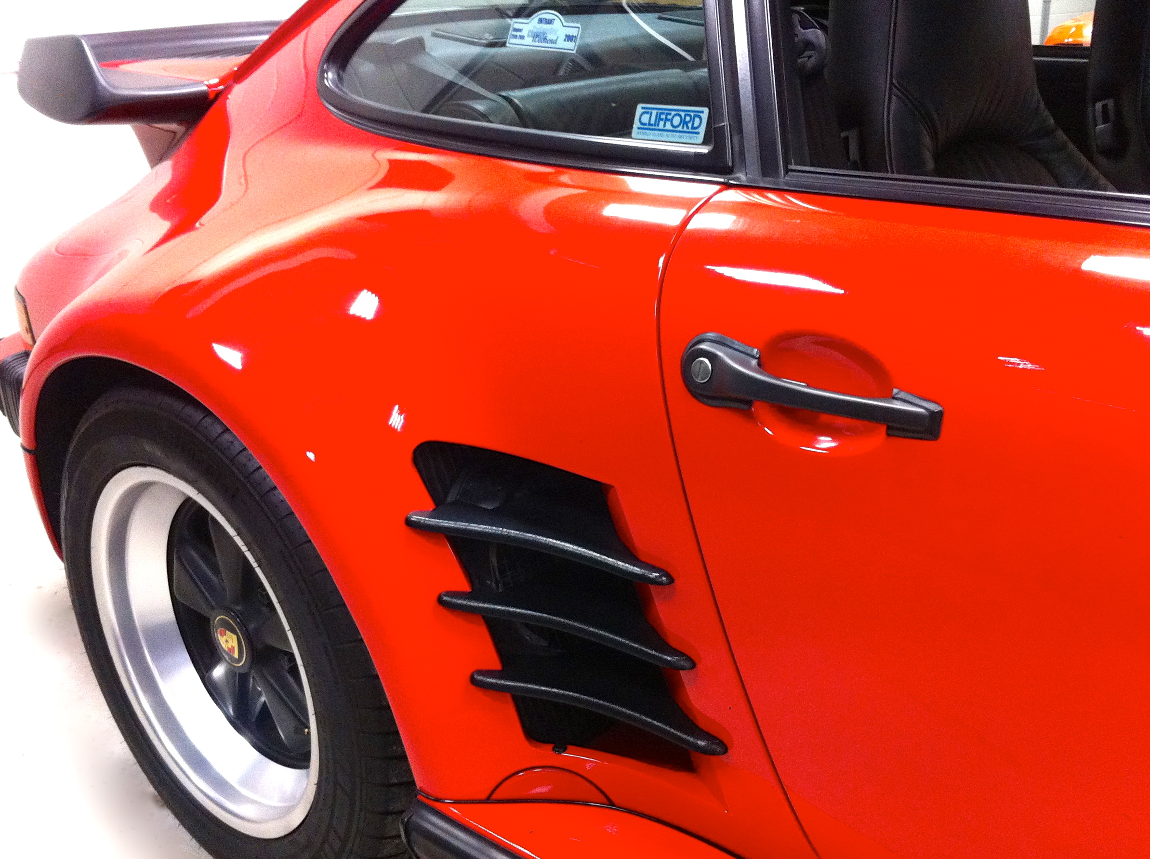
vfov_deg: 37.6
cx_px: 591
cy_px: 455
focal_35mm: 38
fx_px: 1261
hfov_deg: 49.0
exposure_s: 1/15
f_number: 2.8
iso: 320
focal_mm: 3.85
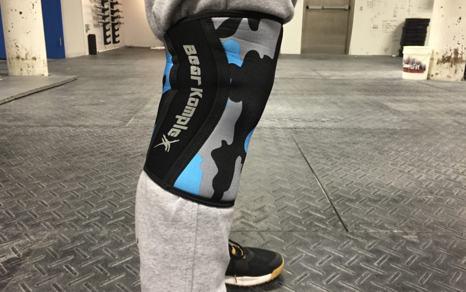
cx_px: 232
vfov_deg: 40.5
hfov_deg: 61.2
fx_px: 394
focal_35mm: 31
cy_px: 125
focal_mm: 4.15
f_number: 2.2
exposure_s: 1/30
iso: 160
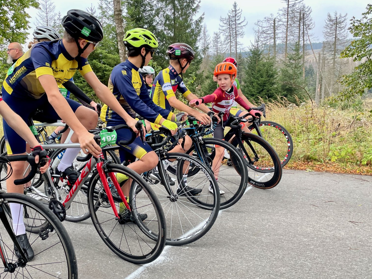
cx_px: 161
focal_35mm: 35
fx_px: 376
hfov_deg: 52.5
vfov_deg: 40.7
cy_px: 147
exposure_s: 1/121
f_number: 1.6
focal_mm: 4.2
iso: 100
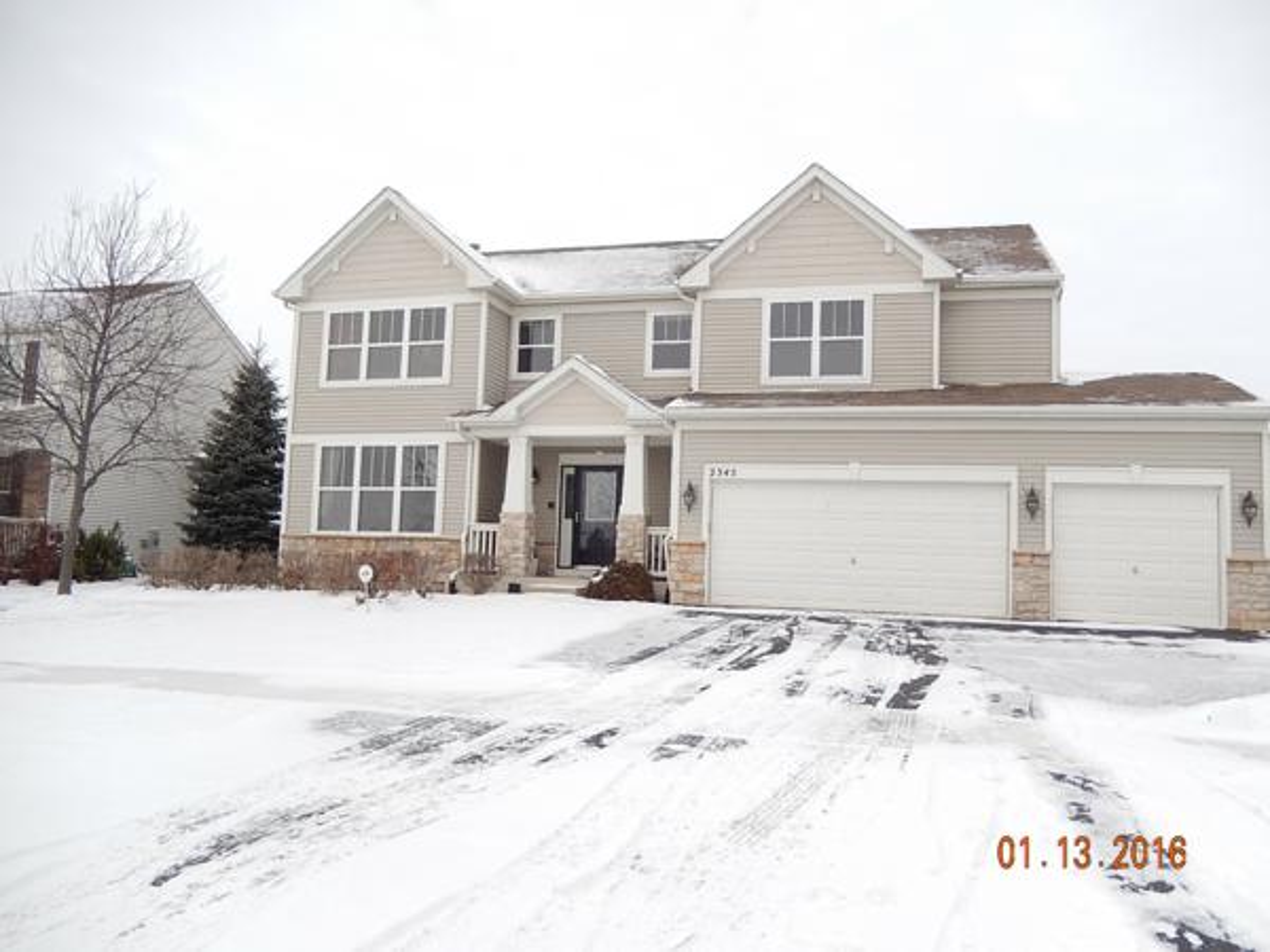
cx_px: 635
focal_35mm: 28
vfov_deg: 49.7
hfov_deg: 63.4
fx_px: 1027
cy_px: 476
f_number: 3.6
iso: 125
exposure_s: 1/640
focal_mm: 5.1
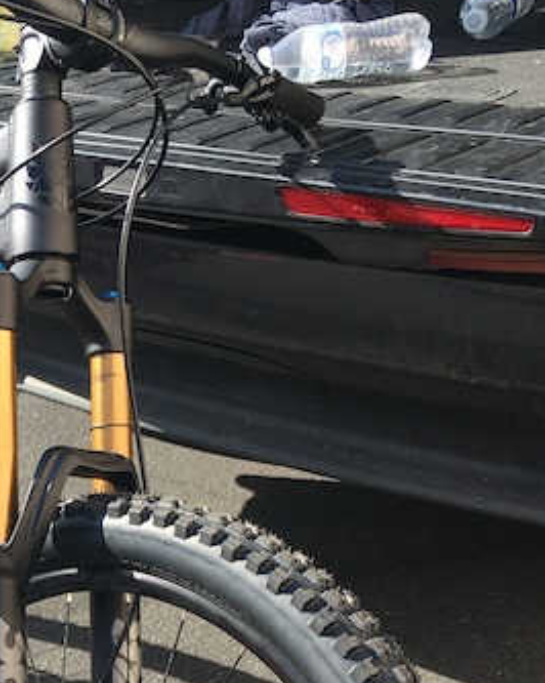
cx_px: -29
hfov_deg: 21.5
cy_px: 658
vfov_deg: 26.6
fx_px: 1372
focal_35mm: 68
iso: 25
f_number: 2.2
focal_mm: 4.15
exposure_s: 1/418
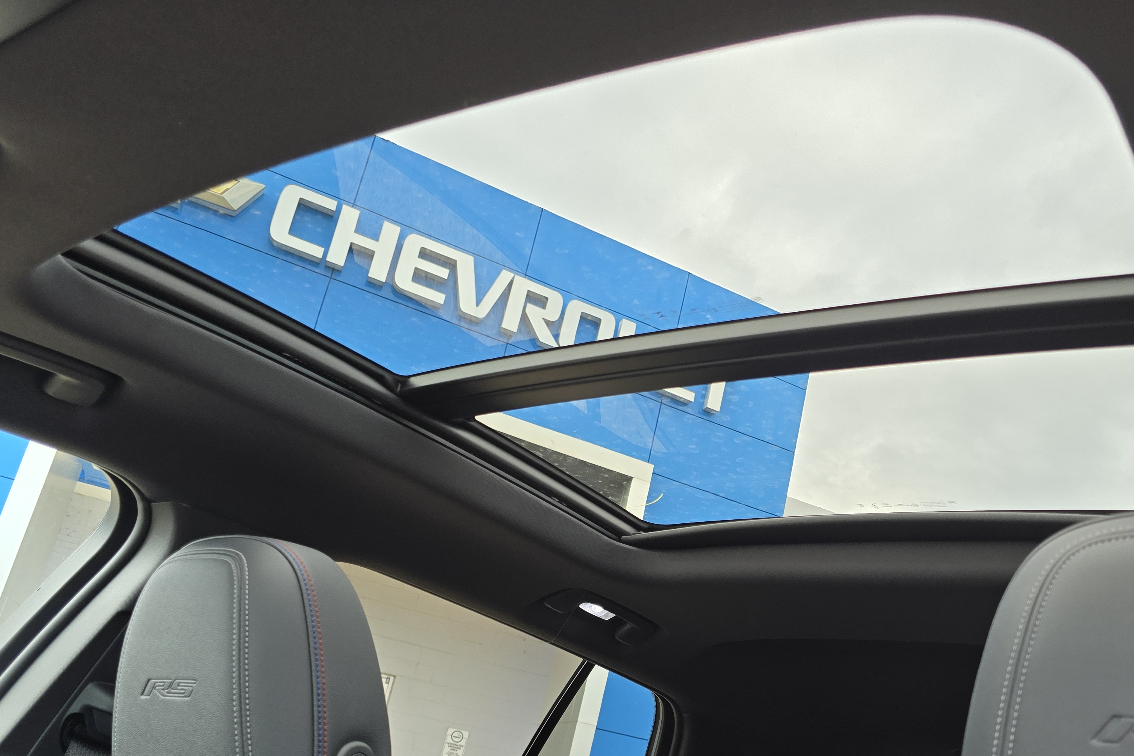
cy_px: 582
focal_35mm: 33
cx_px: 751
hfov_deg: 56.1
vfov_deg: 38.7
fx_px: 1039
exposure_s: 1/180
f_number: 1.7
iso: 64
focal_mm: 6.3
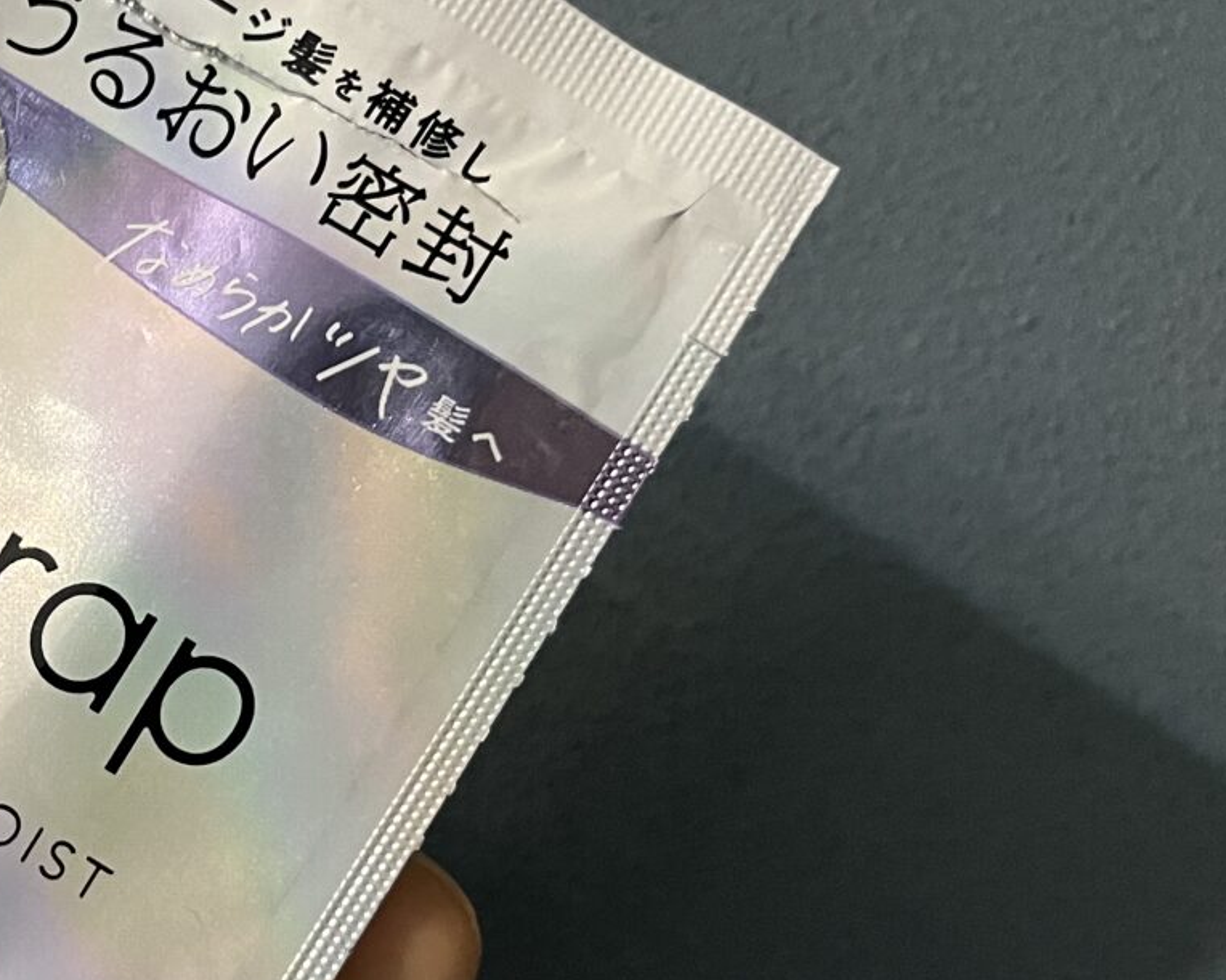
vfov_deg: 22.3
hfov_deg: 25.9
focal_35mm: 68
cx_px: -101
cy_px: 690
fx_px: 2467
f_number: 1.6
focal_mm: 5.1
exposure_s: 1/50
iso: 400
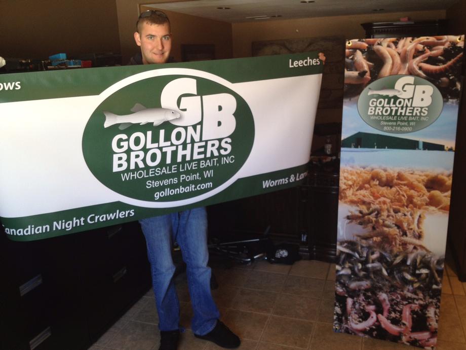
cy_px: 175
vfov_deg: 40.7
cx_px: 233
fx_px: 471
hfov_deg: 52.6
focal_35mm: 35
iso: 50
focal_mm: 4.28
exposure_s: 1/30
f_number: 2.4
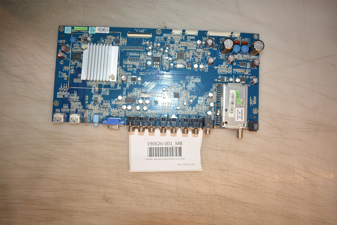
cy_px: 112
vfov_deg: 48.0
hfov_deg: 67.4
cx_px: 168
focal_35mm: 27
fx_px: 253
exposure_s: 1/200
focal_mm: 18
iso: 640
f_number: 3.5
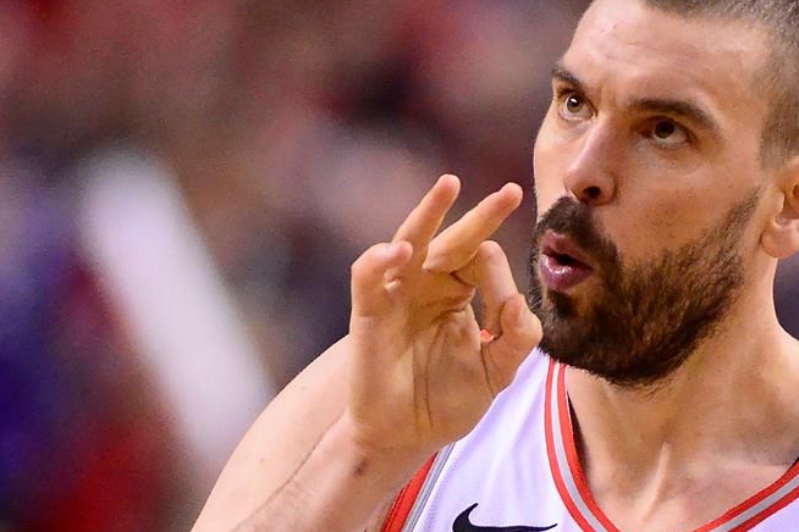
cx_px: 617
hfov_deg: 4.4
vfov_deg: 2.9
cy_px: 292
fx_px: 10431
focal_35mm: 470
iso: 8000
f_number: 2.8
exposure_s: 1/2000
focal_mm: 300
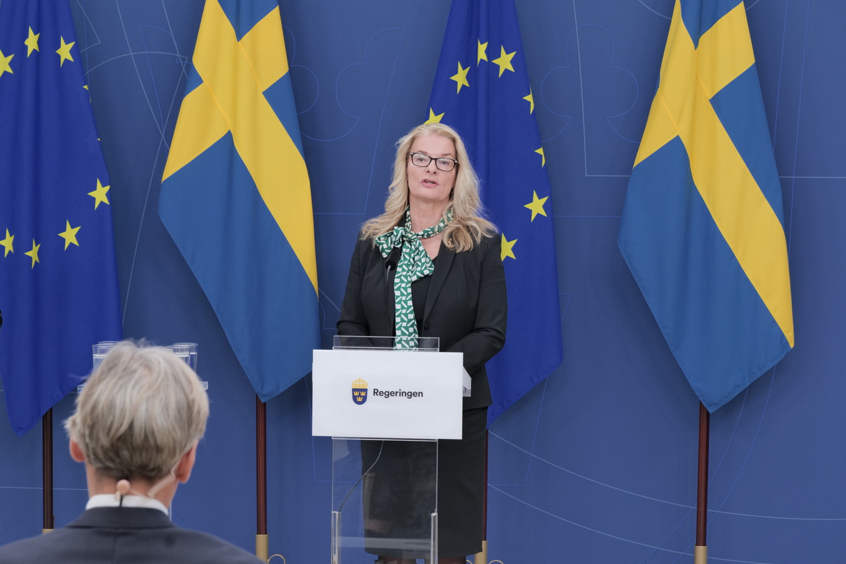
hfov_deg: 19.5
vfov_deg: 13.0
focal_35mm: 105
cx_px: 423
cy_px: 282
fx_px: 2467
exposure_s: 1/40
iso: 1250
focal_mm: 105
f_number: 10
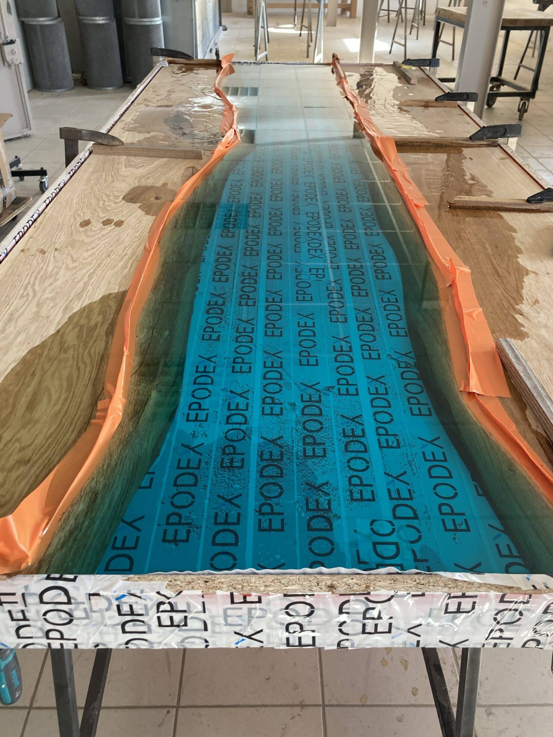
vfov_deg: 61.7
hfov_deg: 48.2
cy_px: 370
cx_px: 283
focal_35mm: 29
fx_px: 618
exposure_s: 1/60
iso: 80
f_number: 1.8
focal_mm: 3.99
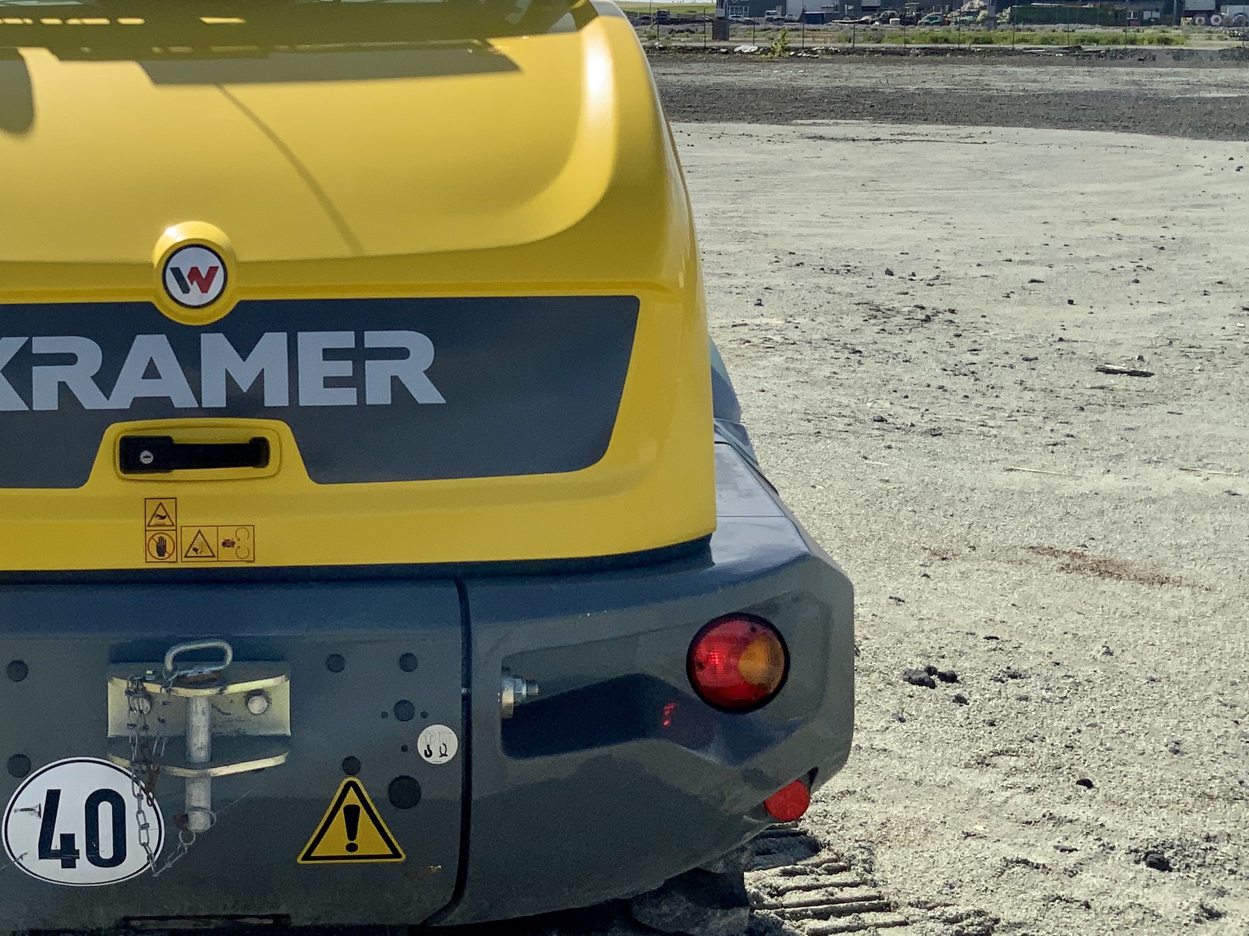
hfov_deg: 33.7
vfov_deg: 26.2
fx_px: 1984
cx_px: 221
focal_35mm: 55
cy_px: 221
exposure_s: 1/3125
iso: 16
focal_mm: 3
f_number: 1.8
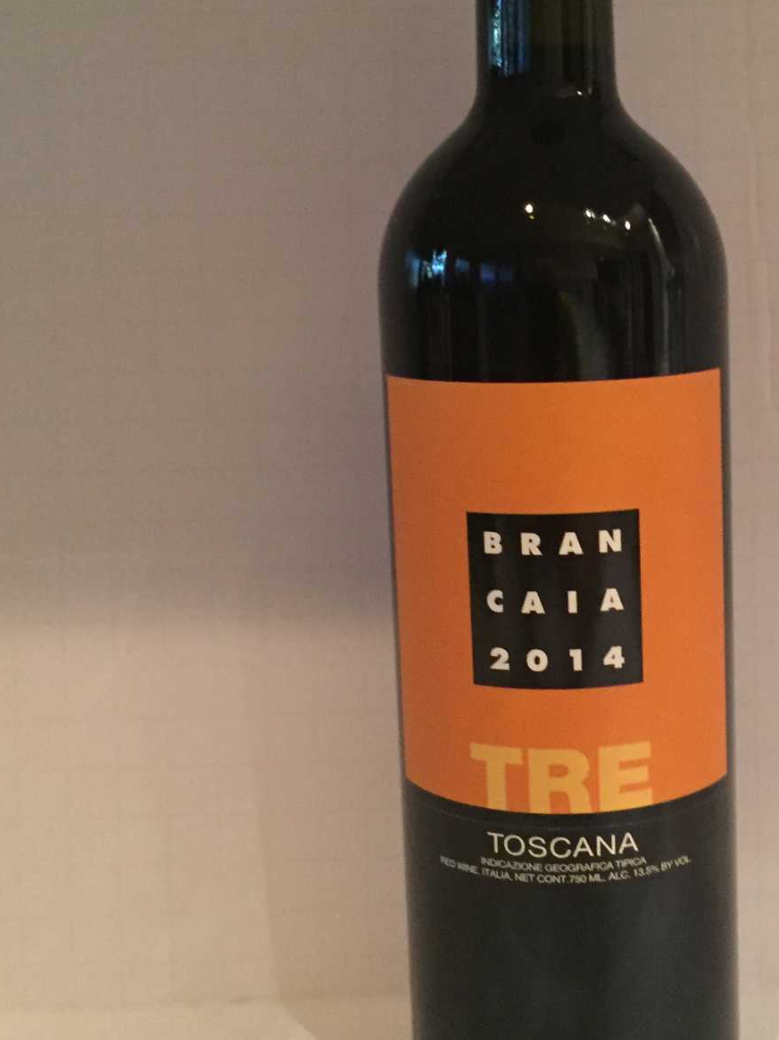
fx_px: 1531
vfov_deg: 37.5
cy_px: 458
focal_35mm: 51
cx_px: 583
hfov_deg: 28.1
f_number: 2.2
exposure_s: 1/15
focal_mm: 4.15
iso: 250
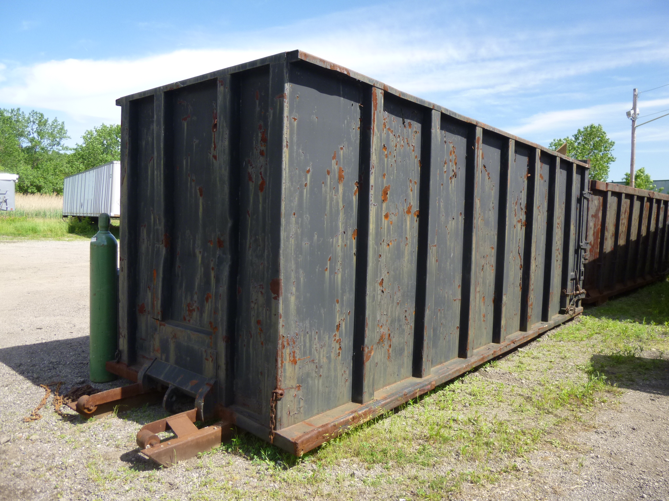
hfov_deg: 69.4
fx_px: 483
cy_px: 250
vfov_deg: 54.9
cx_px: 334
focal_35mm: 25
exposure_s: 1/500
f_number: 3.1
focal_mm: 4.5
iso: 100
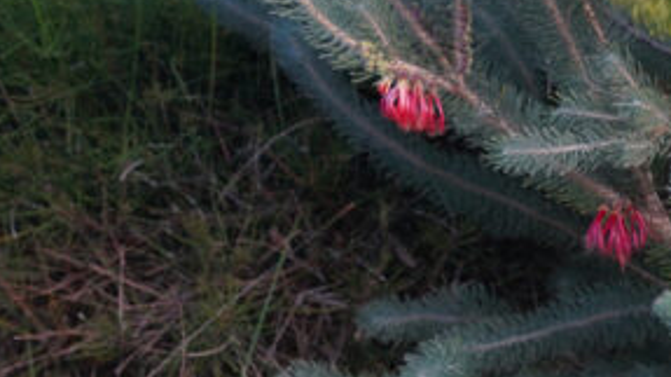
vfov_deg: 9.2
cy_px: 18
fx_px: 2329
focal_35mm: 131
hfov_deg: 15.5
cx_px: 912
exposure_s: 1/80
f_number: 4
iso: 400
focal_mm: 35
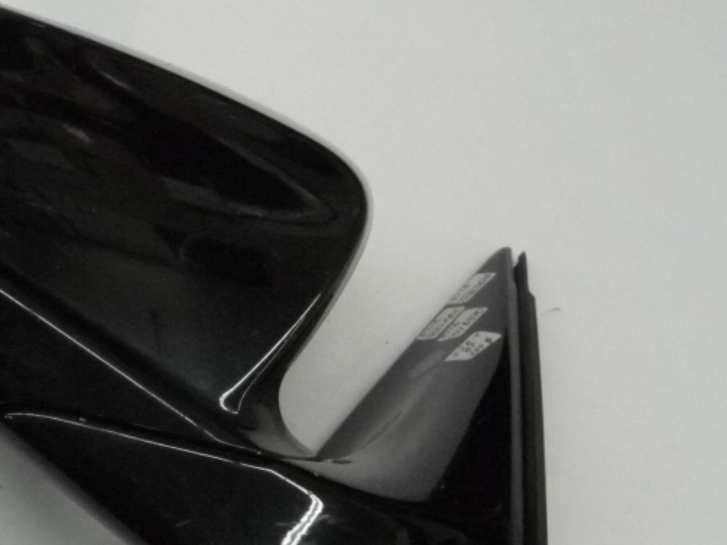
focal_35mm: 57
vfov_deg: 25.2
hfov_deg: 33.0
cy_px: 442
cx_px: 169
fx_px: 1197
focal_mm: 4.7
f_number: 3.3
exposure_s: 1/125
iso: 500
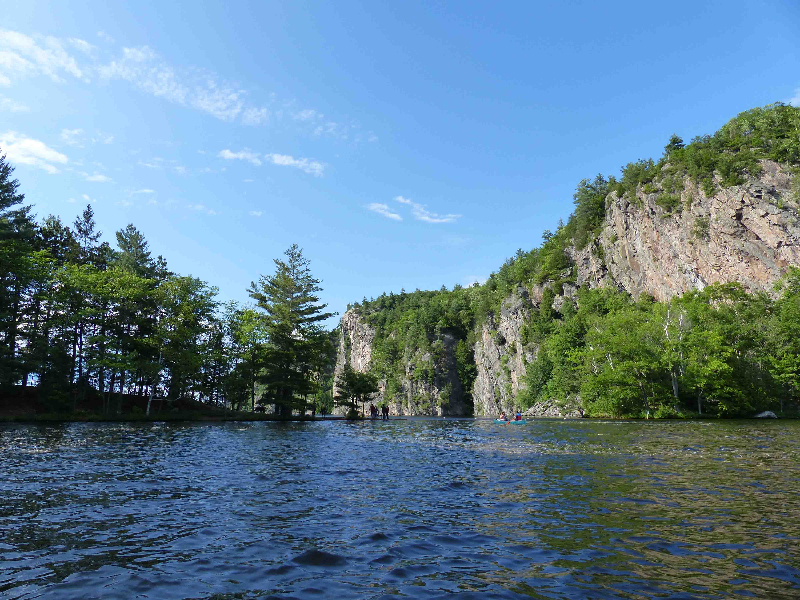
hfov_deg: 69.4
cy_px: 300
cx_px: 400
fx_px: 578
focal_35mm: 25
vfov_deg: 54.9
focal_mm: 4.5
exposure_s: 1/640
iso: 160
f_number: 4
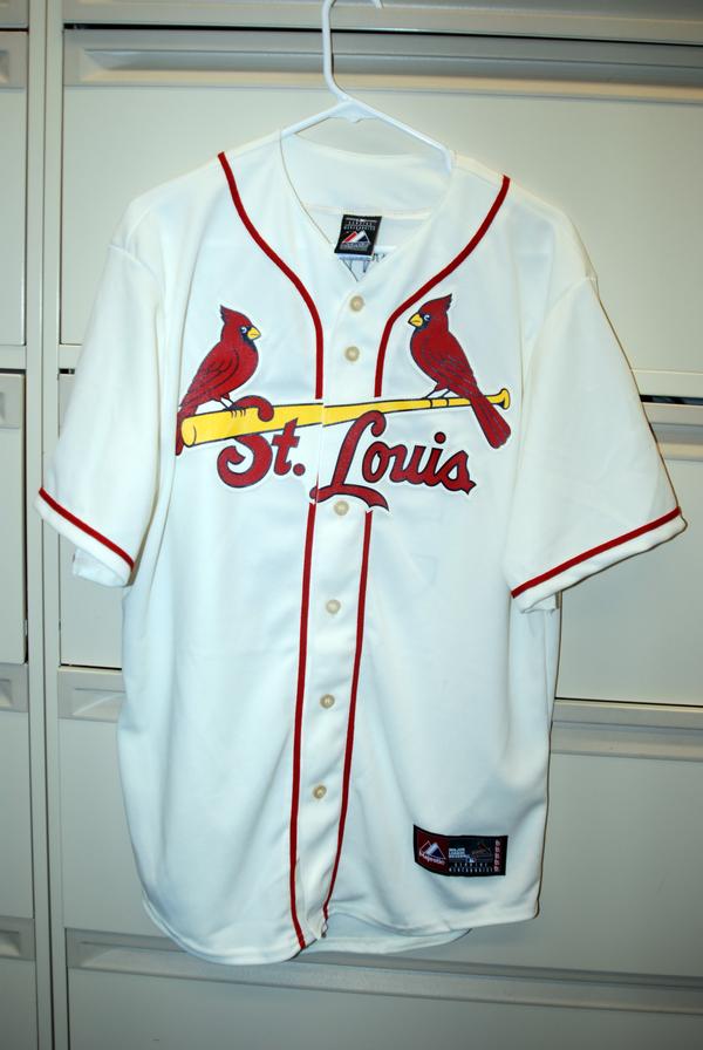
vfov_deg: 53.1
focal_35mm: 36
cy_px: 525
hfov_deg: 37.0
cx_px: 352
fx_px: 1051
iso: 200
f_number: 3.5
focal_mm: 24
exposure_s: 1/60
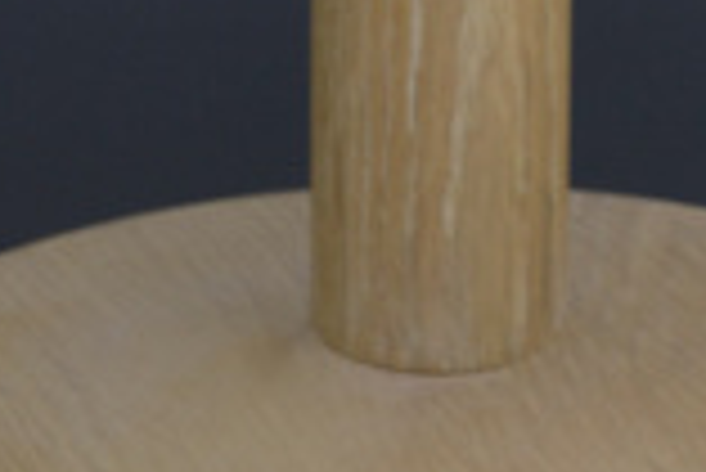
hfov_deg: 3.8
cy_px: -789
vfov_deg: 2.5
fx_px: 10678
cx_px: 391
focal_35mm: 544
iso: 320
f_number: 10
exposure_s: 1/125
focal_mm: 85
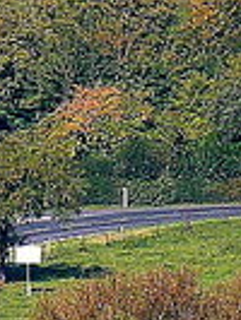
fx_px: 12799
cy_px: 113
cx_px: -140
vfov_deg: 1.4
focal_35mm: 1381
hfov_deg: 1.1
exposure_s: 1/250
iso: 80
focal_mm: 32.7
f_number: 5
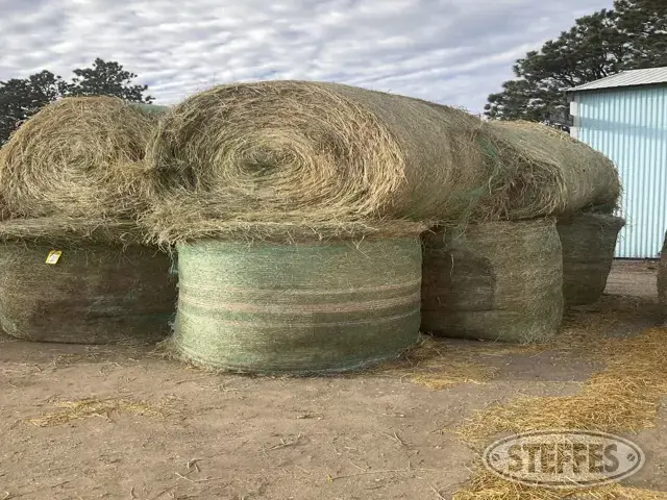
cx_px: 334
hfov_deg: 61.7
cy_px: 250
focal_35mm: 29
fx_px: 559
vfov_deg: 48.2
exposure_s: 1/709
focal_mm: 3
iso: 25
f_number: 1.8
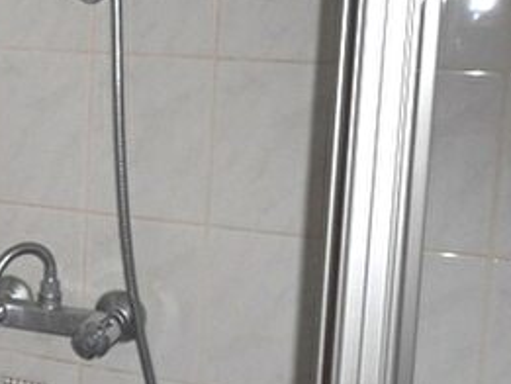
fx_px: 990
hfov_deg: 27.0
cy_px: 126
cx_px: -25
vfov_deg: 21.9
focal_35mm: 67
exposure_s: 1/25
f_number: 3.7
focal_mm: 4.5
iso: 80
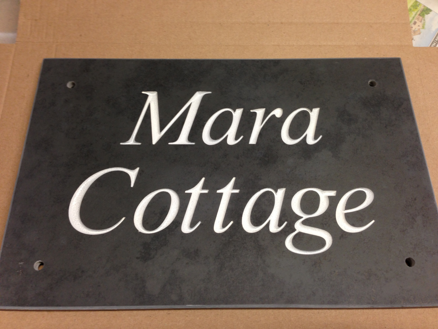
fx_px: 418
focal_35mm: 33
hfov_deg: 55.4
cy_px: 164
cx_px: 219
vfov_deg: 42.9
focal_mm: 4.13
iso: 64
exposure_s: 1/20
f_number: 2.4
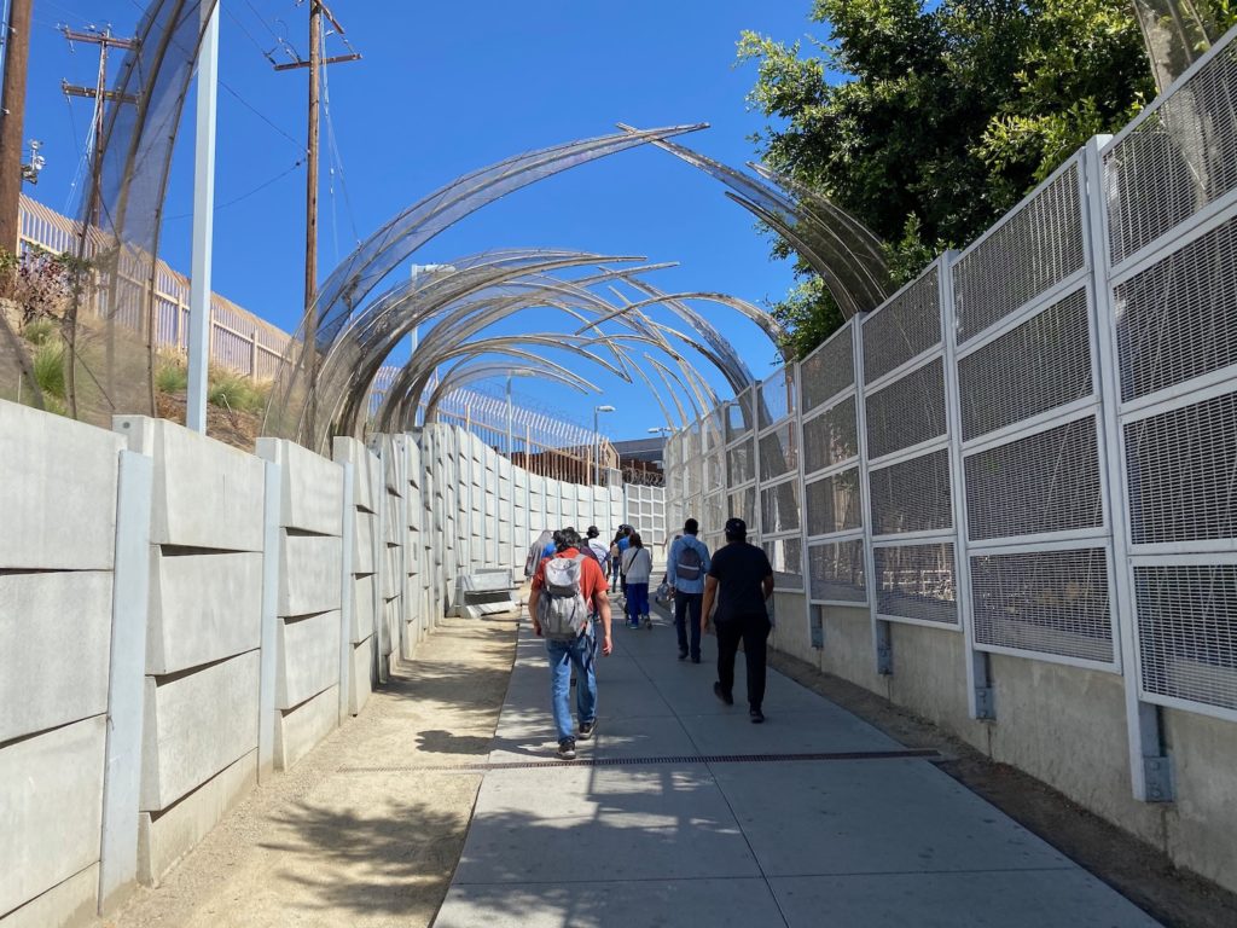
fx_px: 929
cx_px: 618
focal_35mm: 26
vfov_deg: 53.1
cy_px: 464
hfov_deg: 67.3
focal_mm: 4.25
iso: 32
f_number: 1.8
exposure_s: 1/2625
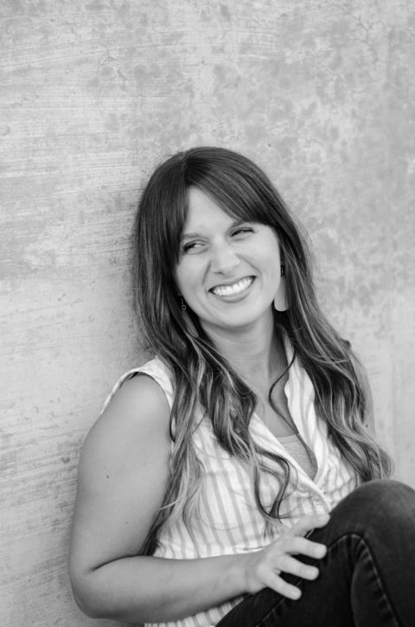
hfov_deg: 10.7
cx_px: 208
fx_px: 2215
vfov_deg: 16.1
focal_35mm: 128
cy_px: 314
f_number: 2
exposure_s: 1/640
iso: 250
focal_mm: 85
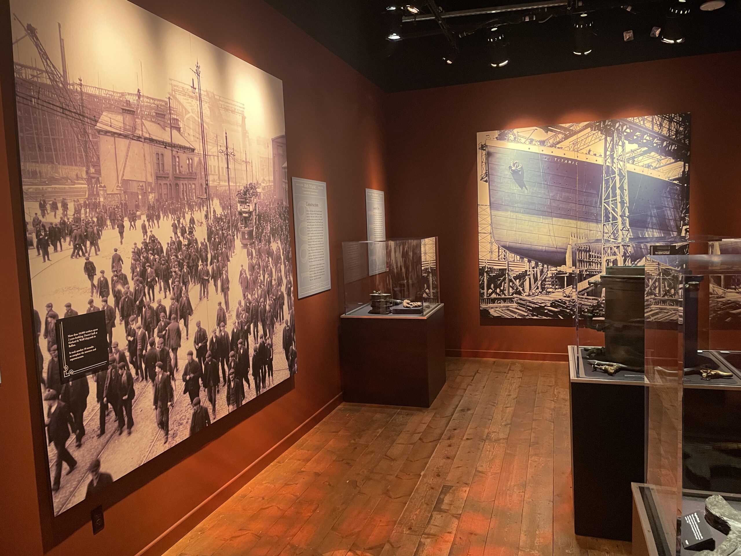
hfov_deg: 67.3
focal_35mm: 26
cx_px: 370
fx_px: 557
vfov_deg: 53.1
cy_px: 278
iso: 320
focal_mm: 4.2
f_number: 1.6
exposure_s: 1/60
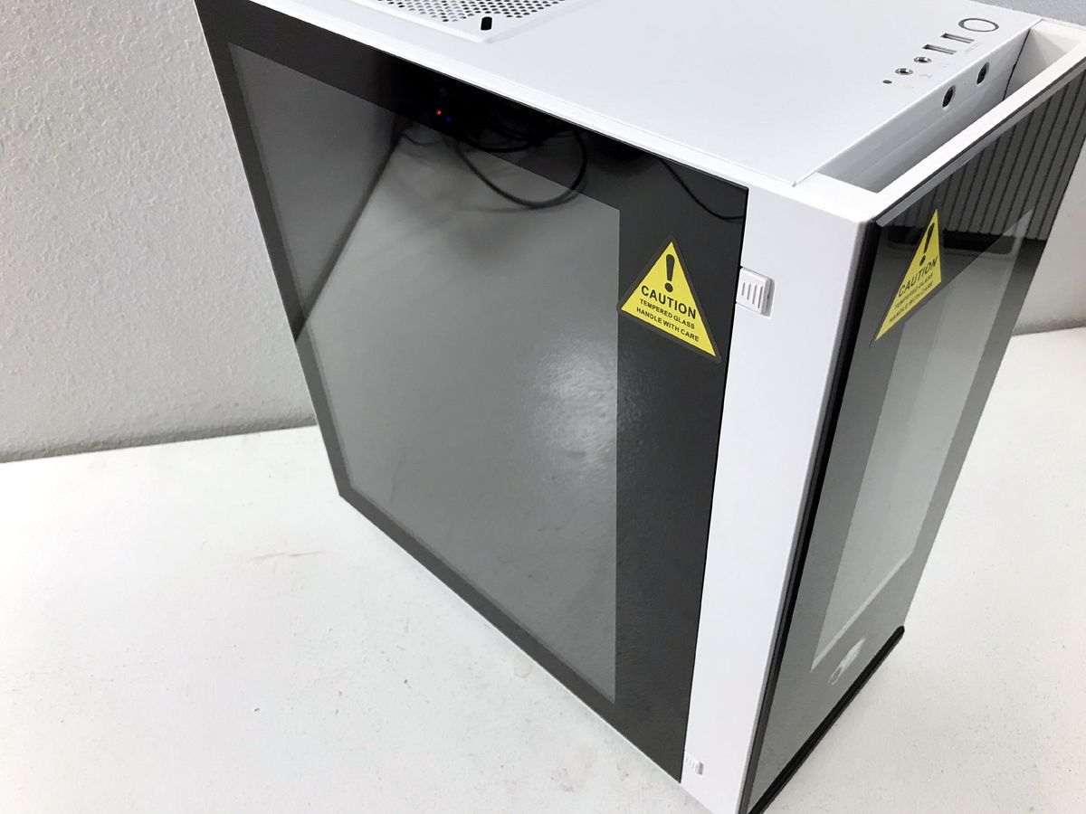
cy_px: 407
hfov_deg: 63.4
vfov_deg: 49.7
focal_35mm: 28
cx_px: 543
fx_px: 878
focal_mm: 3.99
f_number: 1.8
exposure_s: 1/30
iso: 32
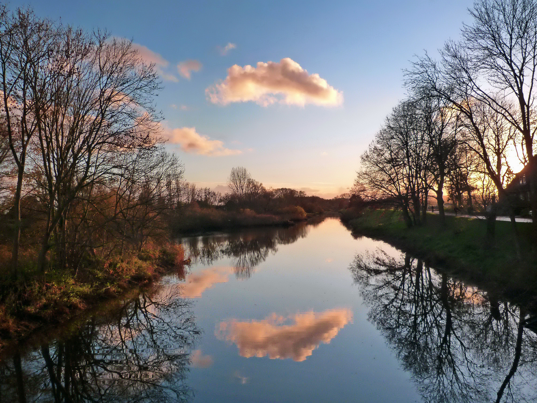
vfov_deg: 48.2
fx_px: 450
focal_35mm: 29
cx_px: 268
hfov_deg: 61.7
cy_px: 202
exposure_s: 1/125
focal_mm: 5
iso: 160
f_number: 4
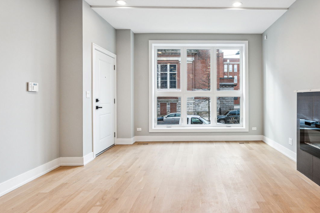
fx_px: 187
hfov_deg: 80.5
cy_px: 107
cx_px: 188
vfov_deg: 59.5
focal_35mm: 21
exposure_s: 1/40
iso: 400
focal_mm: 14
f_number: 8
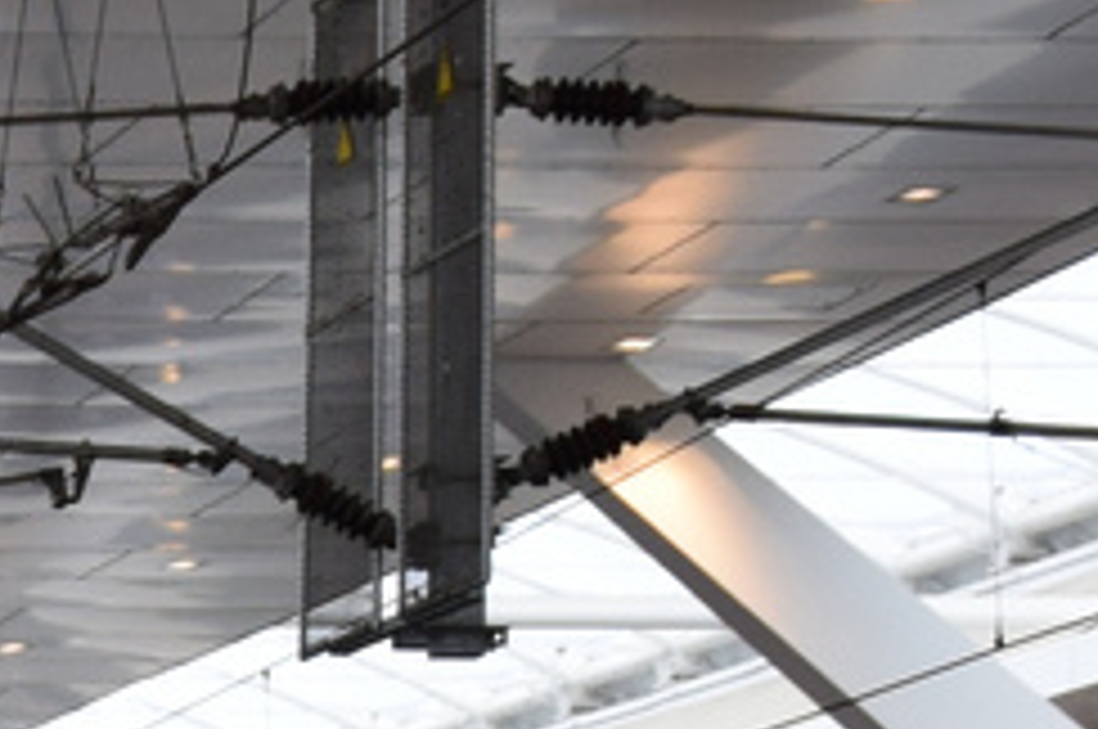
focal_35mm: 309
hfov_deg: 6.4
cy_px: 1588
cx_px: -1408
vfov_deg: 4.4
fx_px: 9422
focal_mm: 31
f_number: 5
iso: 400
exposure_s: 1/100
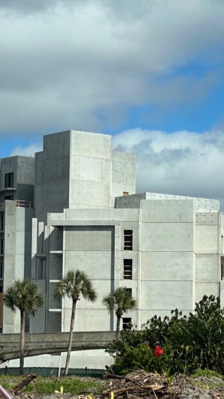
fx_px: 1669
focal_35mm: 158
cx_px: -10
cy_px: 265
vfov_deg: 13.6
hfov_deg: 7.6
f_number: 2.8
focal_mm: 9
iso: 32
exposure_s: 1/911
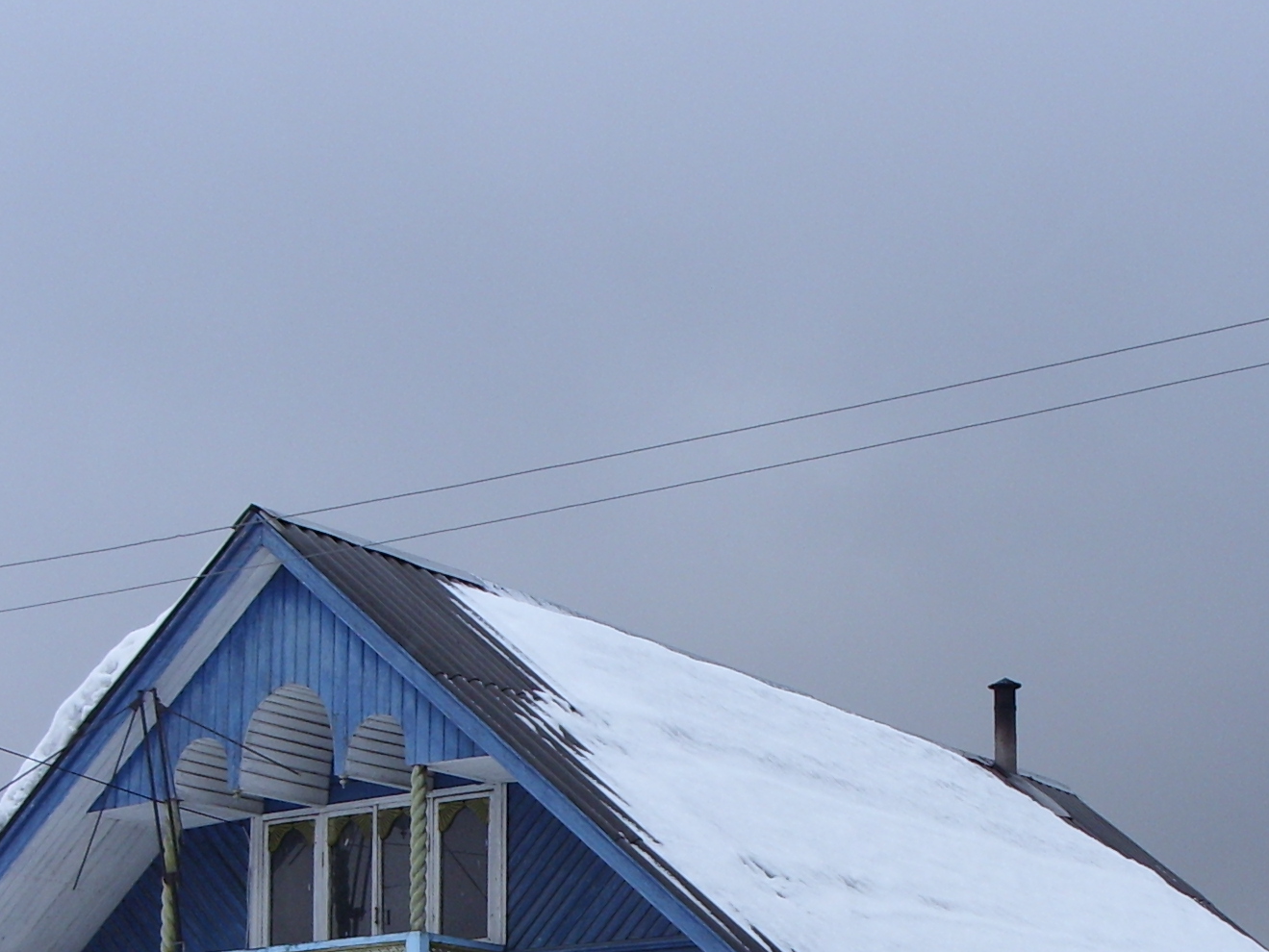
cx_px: 708
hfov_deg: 20.9
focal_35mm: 94
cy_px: 1061
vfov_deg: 15.3
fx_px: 3447
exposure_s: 1/309
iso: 50
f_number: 2.8
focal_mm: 6.3
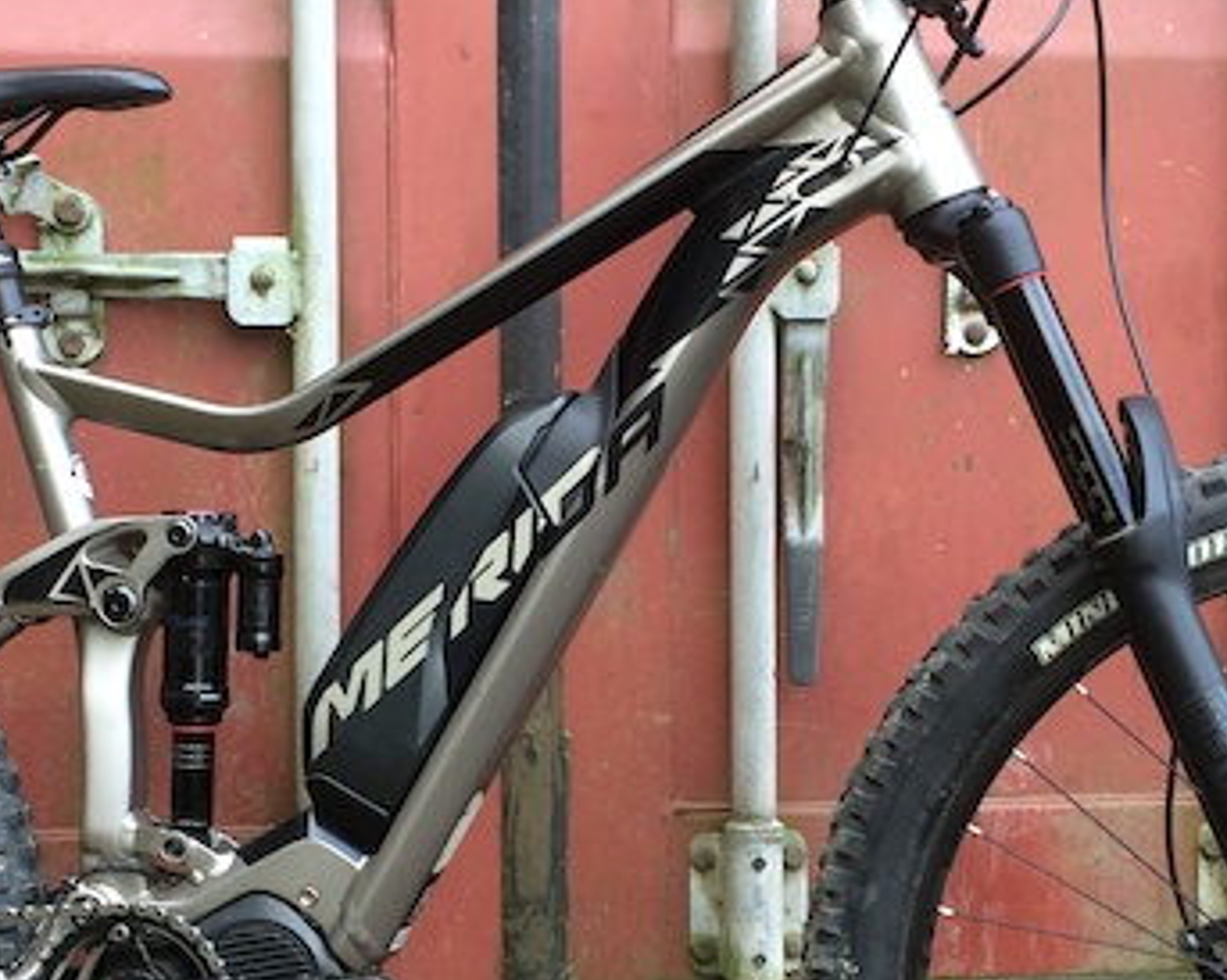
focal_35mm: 66
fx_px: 2395
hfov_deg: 28.7
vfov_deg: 23.1
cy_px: 629
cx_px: 580
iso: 50
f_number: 2.2
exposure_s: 1/50
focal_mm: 4.15
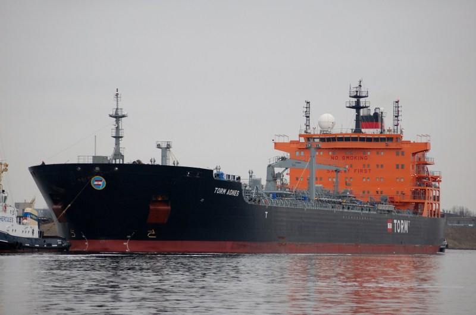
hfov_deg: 12.3
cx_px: 238
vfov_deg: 8.1
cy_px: 158
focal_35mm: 168
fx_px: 2217
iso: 400
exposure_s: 1/250
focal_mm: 112
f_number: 4.8
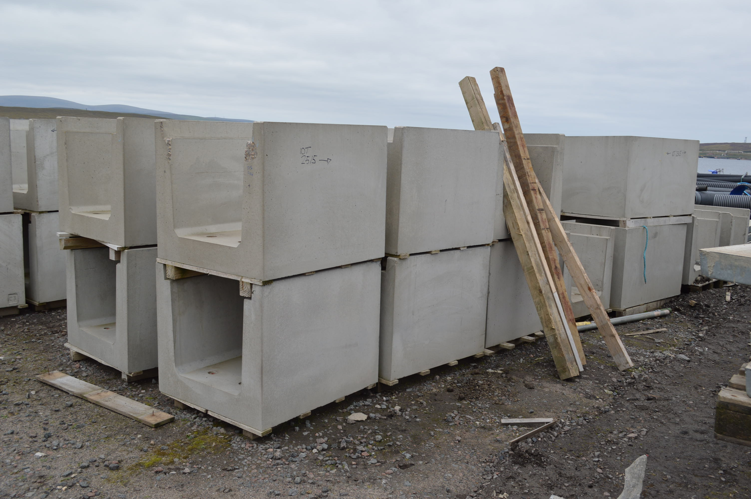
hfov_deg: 57.3
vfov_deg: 39.9
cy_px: 250
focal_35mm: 33
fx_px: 688
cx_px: 376
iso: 100
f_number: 6.3
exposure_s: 1/160
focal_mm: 22
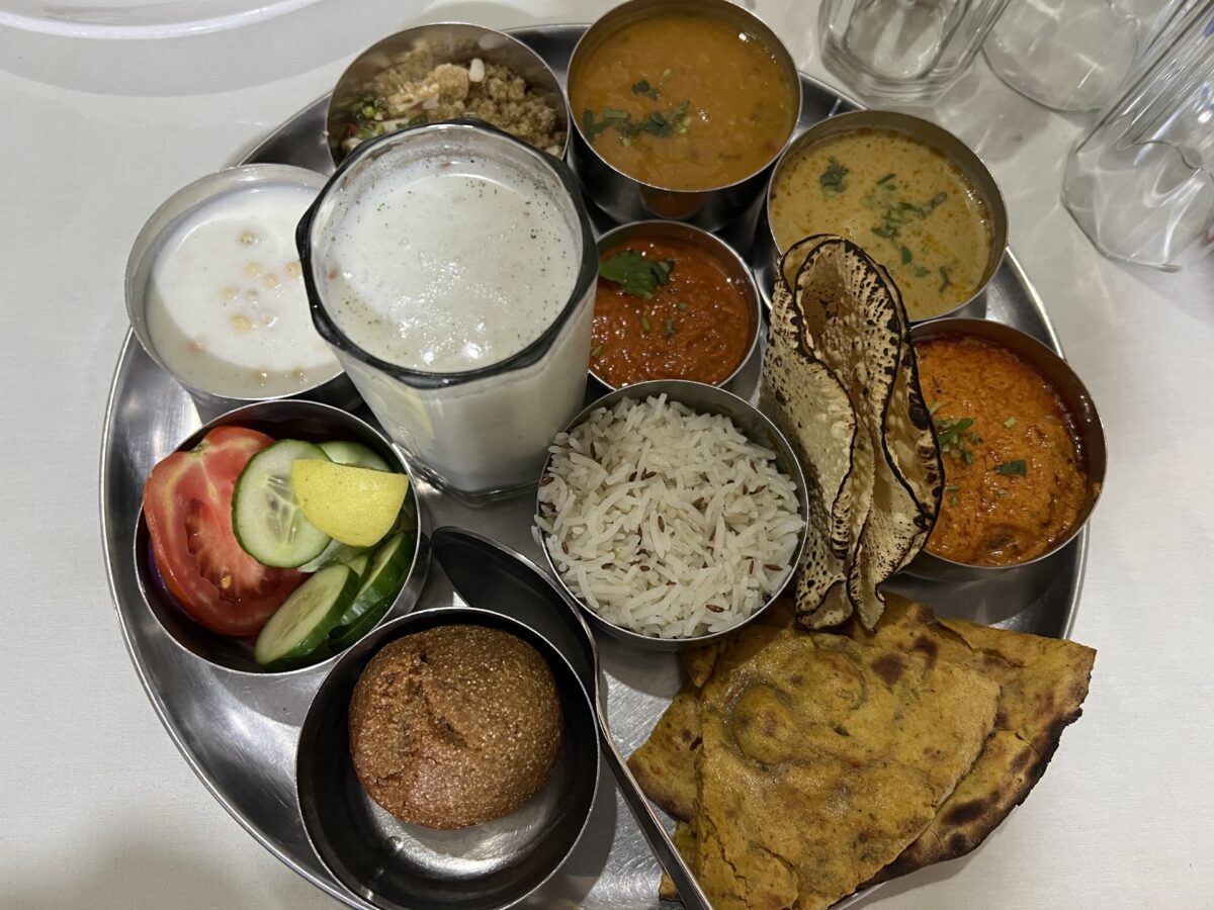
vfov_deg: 53.1
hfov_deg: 67.3
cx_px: 607
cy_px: 455
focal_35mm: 26
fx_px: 912
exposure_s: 1/50
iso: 400
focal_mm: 5.7
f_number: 1.5
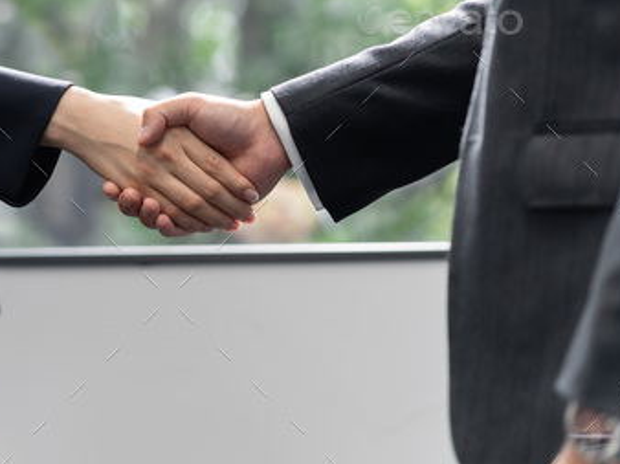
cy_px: 107
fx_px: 2524
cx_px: 160
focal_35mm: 141
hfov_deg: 14.0
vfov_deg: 10.5
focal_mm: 56
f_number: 1.4
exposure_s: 1/160
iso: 125
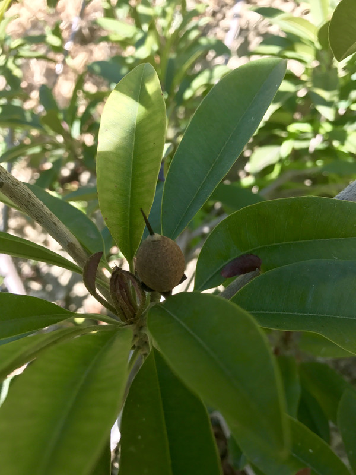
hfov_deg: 49.7
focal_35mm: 28
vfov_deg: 63.4
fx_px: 384
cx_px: 178
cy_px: 238
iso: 20
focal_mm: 3.99
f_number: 1.8
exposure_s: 1/314
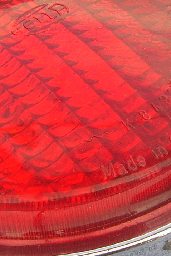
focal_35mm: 143
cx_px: 99
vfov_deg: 14.3
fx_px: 1018
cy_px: 101
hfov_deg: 9.6
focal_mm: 7.8
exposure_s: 1/100
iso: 50
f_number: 6.4
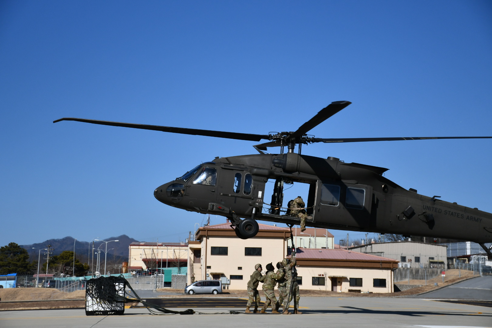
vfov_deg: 16.3
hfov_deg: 24.2
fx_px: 1148
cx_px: 246
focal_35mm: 84
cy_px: 164
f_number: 4.8
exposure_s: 1/8000
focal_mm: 56
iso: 400
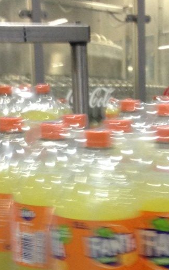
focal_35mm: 109
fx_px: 803
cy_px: 277
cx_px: 87
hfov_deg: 12.0
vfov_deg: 18.5
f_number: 2.4
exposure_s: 1/20
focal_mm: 4.12
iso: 160
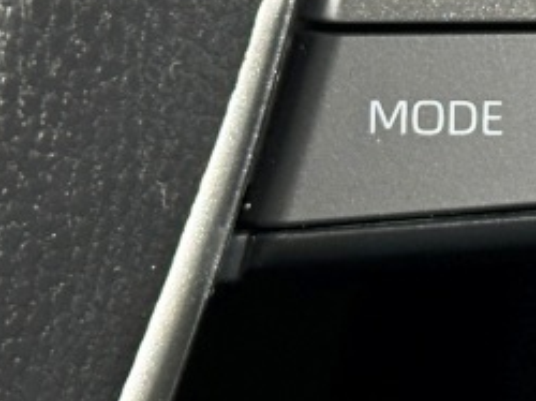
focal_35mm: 197
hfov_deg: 9.9
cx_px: 690
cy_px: -251
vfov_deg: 7.4
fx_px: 3047
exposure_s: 1/40
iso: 200
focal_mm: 6.86
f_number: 1.78
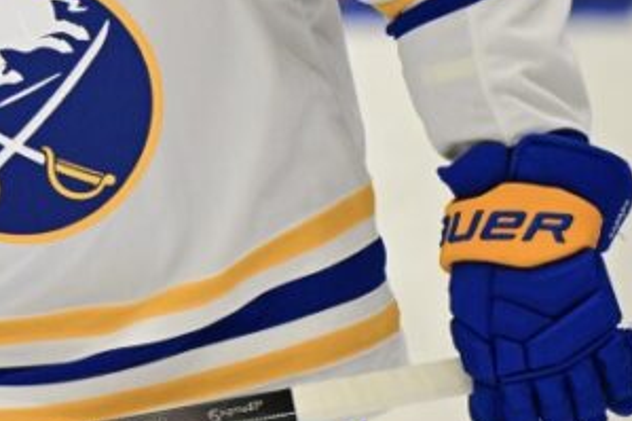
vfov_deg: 2.7
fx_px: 9018
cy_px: -91
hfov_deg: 4.0
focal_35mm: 514
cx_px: -36
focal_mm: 200
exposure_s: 1/1600
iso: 5000
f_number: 2.8
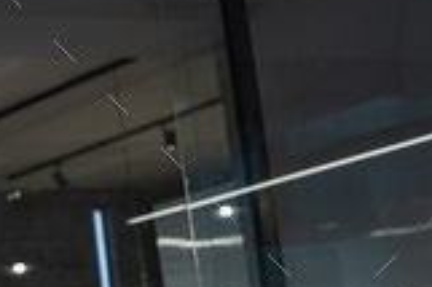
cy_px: 444
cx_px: -83
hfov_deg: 15.5
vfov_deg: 10.3
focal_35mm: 128
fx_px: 1534
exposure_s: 1/200
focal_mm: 35
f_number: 2.8
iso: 800
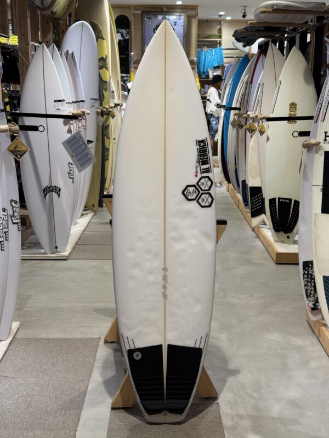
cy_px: 219
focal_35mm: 48
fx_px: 608
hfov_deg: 30.3
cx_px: 164
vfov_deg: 39.7
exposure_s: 1/100
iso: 50
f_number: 1.78
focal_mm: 6.76
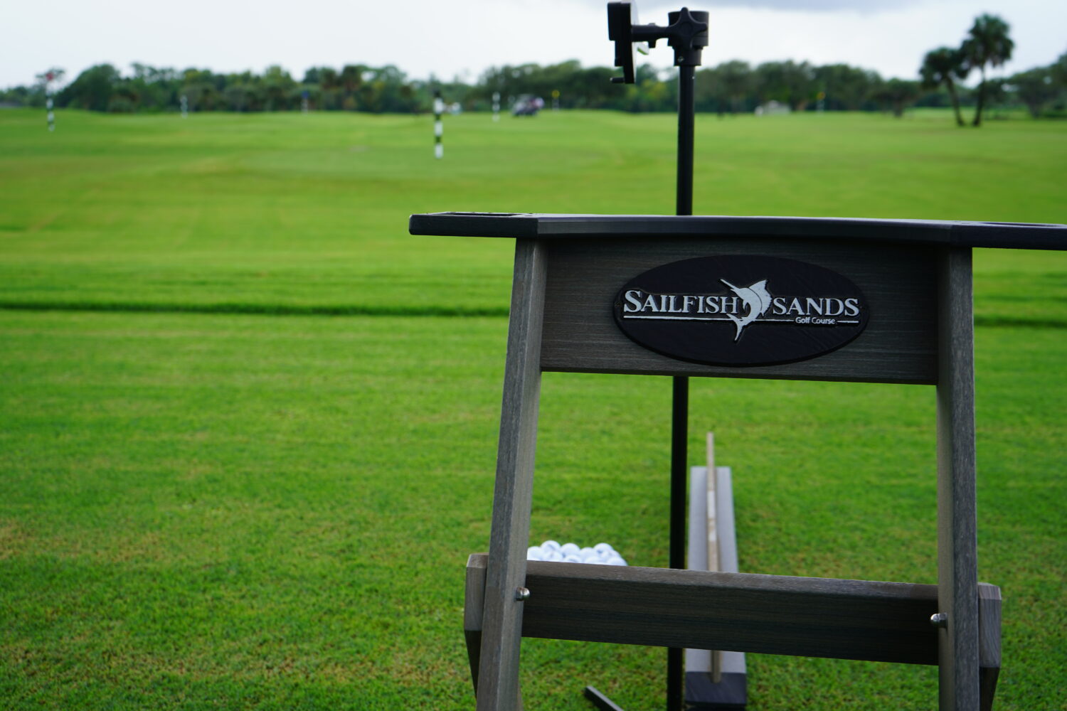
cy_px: 356
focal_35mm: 43
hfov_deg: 45.4
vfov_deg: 31.2
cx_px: 534
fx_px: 1274
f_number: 6.3
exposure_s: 1/80
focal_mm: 43
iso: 100
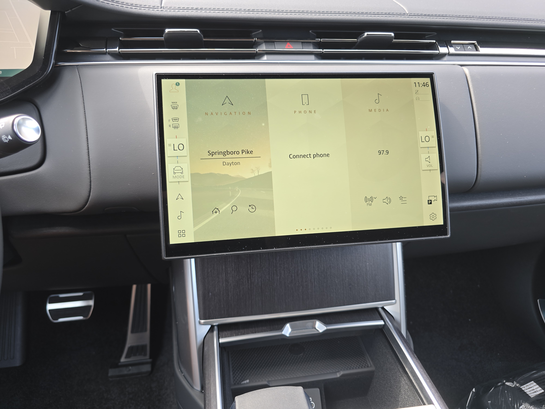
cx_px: 272
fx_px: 362
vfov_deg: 58.9
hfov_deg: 73.9
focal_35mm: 23
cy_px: 204
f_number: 1.7
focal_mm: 6.3
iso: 25
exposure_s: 1/50
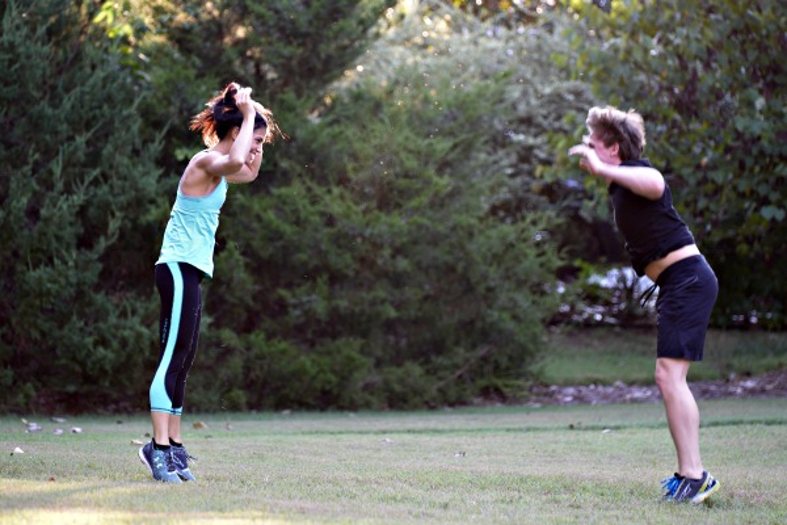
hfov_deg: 12.8
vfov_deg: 8.6
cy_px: 262
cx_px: 394
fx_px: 3498
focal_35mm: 160
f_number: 2.8
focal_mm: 160
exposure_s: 1/160
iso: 320
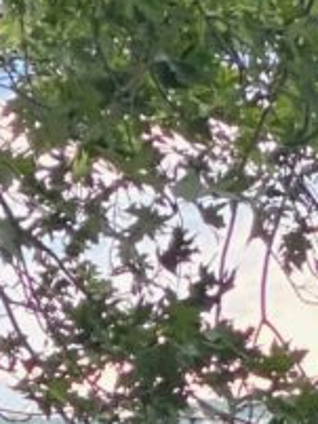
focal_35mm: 398
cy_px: 1154
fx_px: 4870
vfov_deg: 4.8
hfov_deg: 3.7
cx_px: -531
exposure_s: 1/239
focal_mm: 6
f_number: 2
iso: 20
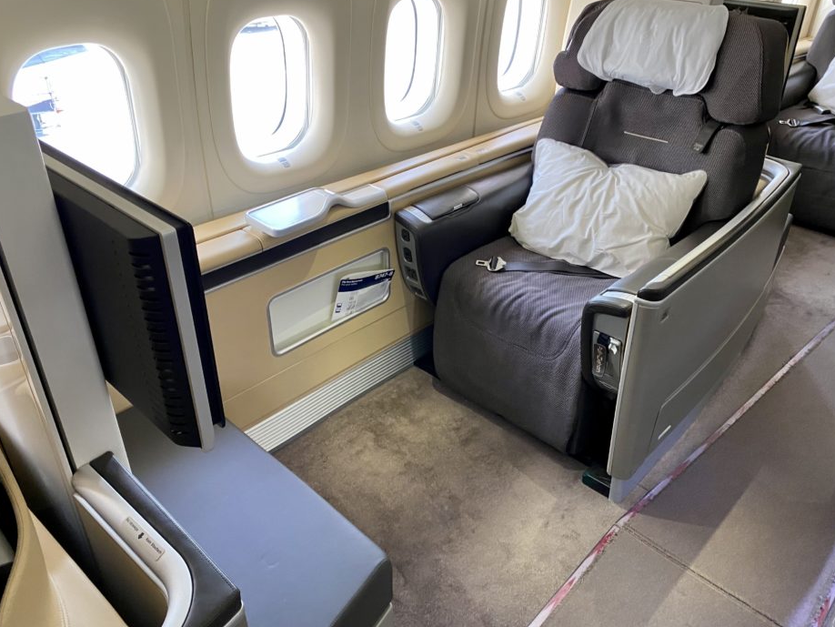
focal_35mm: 29
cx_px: 410
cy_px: 307
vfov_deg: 48.2
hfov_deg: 61.6
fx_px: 700
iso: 125
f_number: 1.8
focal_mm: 4.25
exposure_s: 1/83
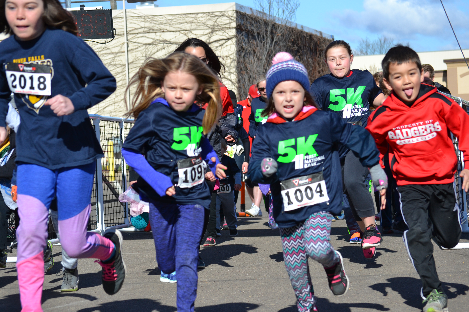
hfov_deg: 18.2
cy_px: 156
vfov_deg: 12.2
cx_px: 234
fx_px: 1466
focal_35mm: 112
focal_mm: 75
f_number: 6.3
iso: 400
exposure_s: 1/1600
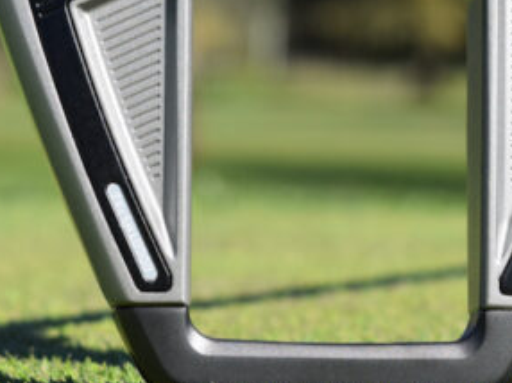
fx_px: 3152
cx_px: 277
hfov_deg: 9.3
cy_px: 81
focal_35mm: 213
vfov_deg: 6.9
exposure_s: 1/320
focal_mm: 55
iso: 200
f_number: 9
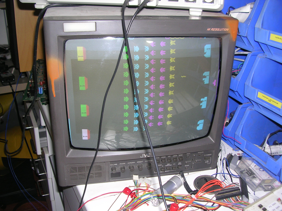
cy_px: 106
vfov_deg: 37.7
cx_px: 141
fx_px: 310
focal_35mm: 38
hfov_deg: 49.0
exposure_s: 1/60.1
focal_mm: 5.8
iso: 50
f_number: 2.8
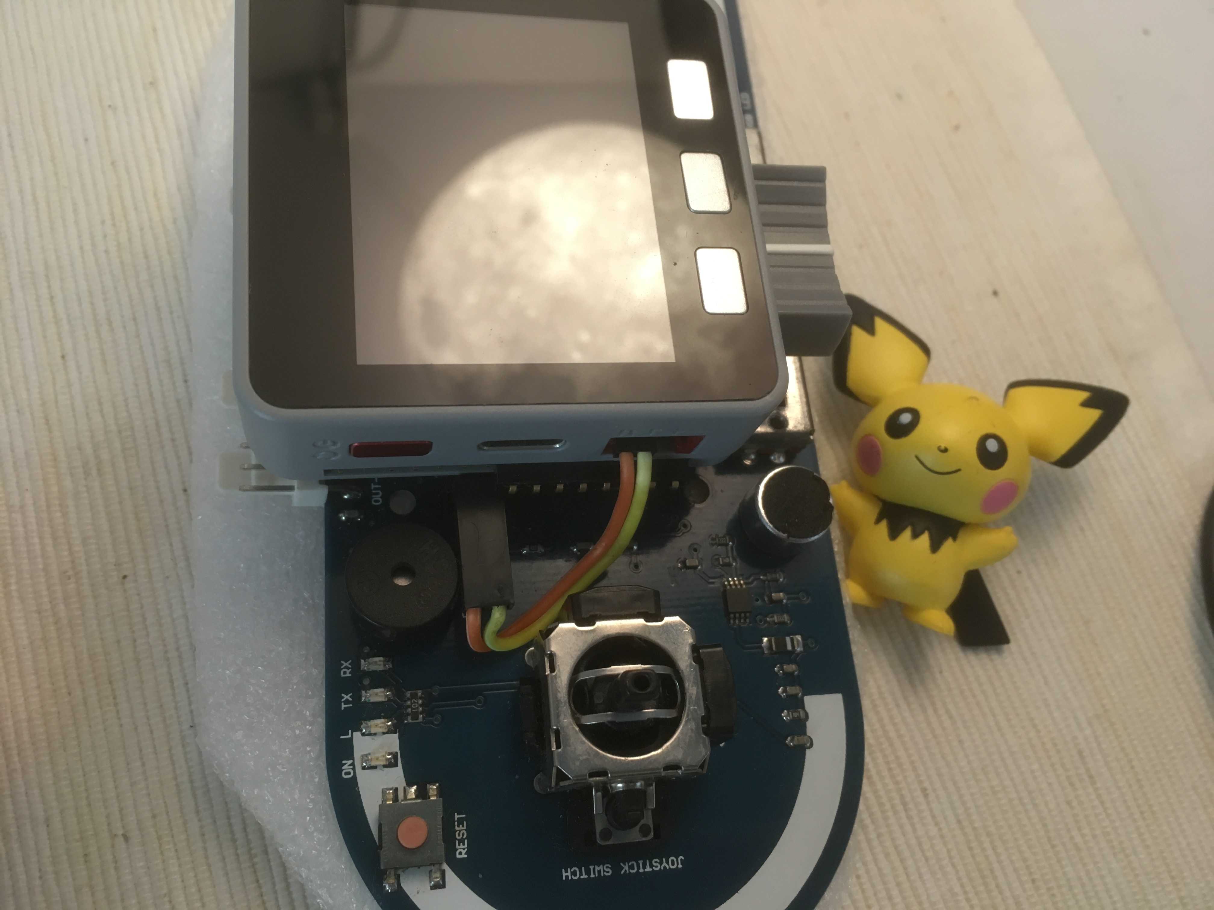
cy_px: 455
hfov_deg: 61.7
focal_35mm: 29
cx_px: 607
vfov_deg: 48.2
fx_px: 1017
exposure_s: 1/33
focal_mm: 4.15
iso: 125
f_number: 2.2
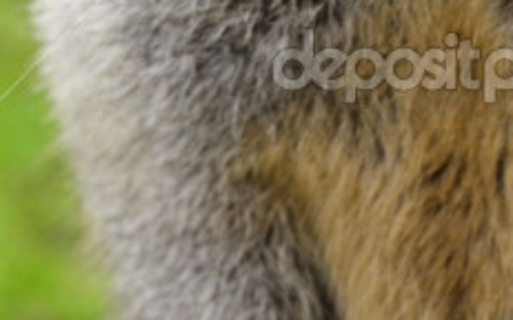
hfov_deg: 3.1
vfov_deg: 1.9
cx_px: 475
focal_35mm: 676
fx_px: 9444
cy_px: -378
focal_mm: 100
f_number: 7.1
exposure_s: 1/200
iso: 200
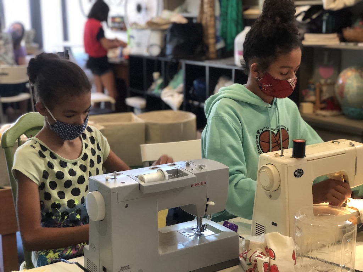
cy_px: 136
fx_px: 598
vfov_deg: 25.7
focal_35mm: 57
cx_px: 182
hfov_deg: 33.8
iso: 320
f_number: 2.8
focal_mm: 6.6
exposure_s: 1/30
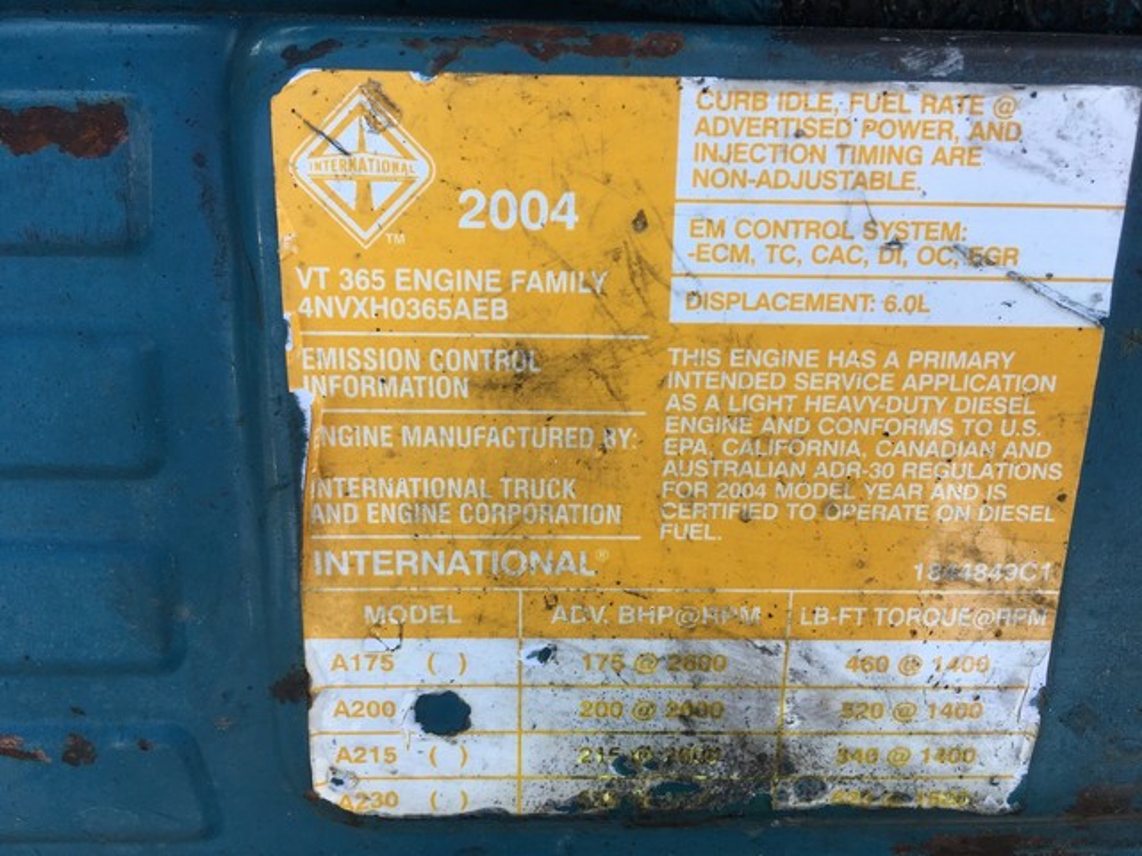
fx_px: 957
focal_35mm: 29
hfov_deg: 61.7
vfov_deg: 48.2
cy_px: 428
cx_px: 571
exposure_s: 1/513
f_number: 2.2
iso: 25
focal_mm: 4.15
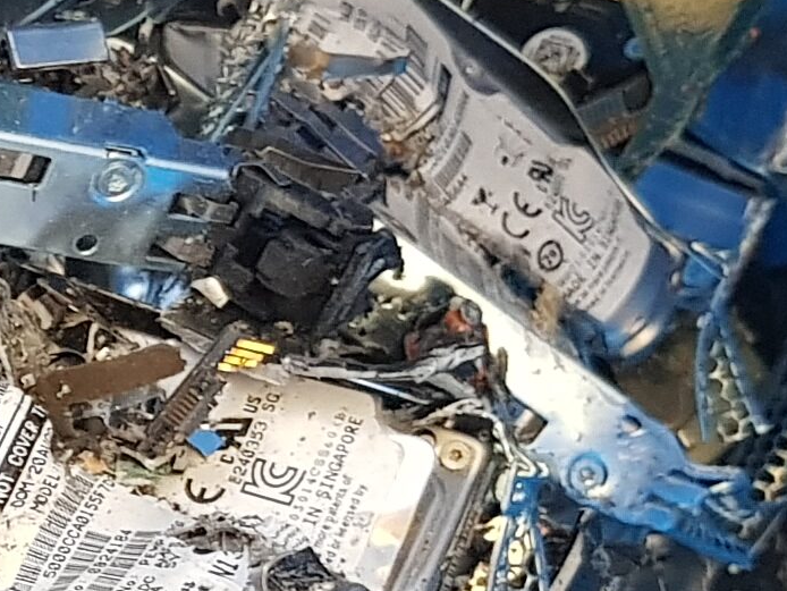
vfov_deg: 9.6
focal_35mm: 151
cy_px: 810
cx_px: -433
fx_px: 3434
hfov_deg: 12.4
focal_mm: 4.2
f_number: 1.7
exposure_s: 1/17
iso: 200
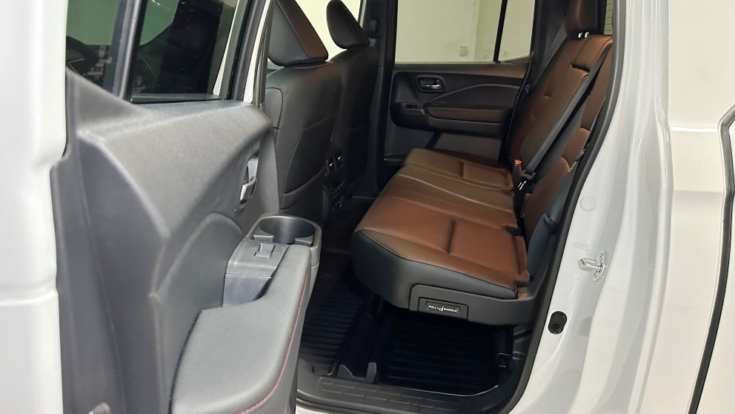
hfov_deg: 69.9
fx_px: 526
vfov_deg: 42.6
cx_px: 372
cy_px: 162
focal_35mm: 27
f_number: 1.78
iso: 800
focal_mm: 6.86
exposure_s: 1/60
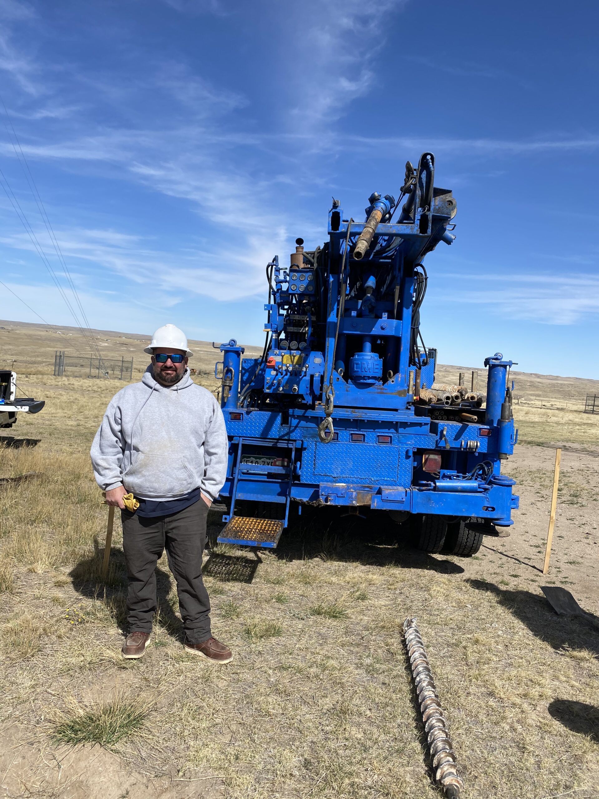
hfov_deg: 53.1
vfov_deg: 67.3
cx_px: 300
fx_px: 600
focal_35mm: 26
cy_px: 400
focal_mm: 4.25
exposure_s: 1/3846
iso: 32
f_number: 1.8
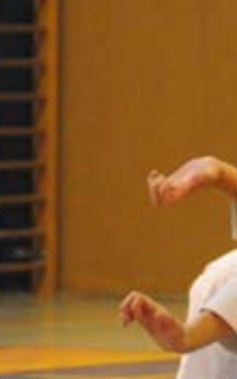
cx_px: 209
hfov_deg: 1.6
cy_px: 361
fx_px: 8619
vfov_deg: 2.5
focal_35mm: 834
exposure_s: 1/200
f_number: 5.3
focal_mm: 120
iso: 3200
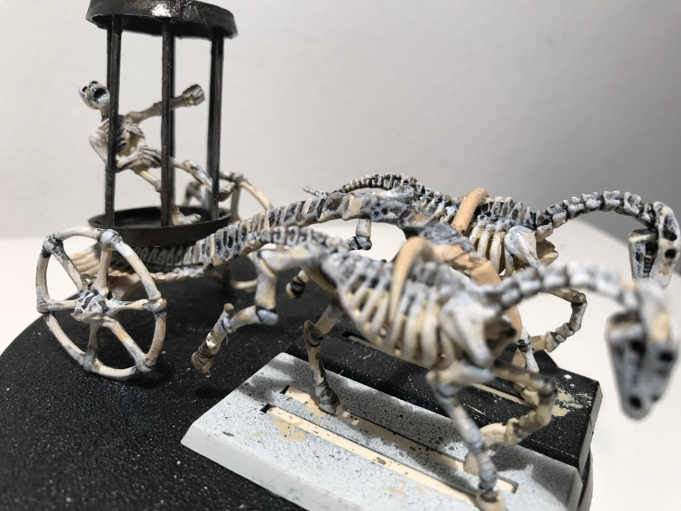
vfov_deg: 49.7
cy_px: 256
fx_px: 551
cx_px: 340
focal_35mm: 28
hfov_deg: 63.4
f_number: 1.8
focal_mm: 3.99
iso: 40
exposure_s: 1/100
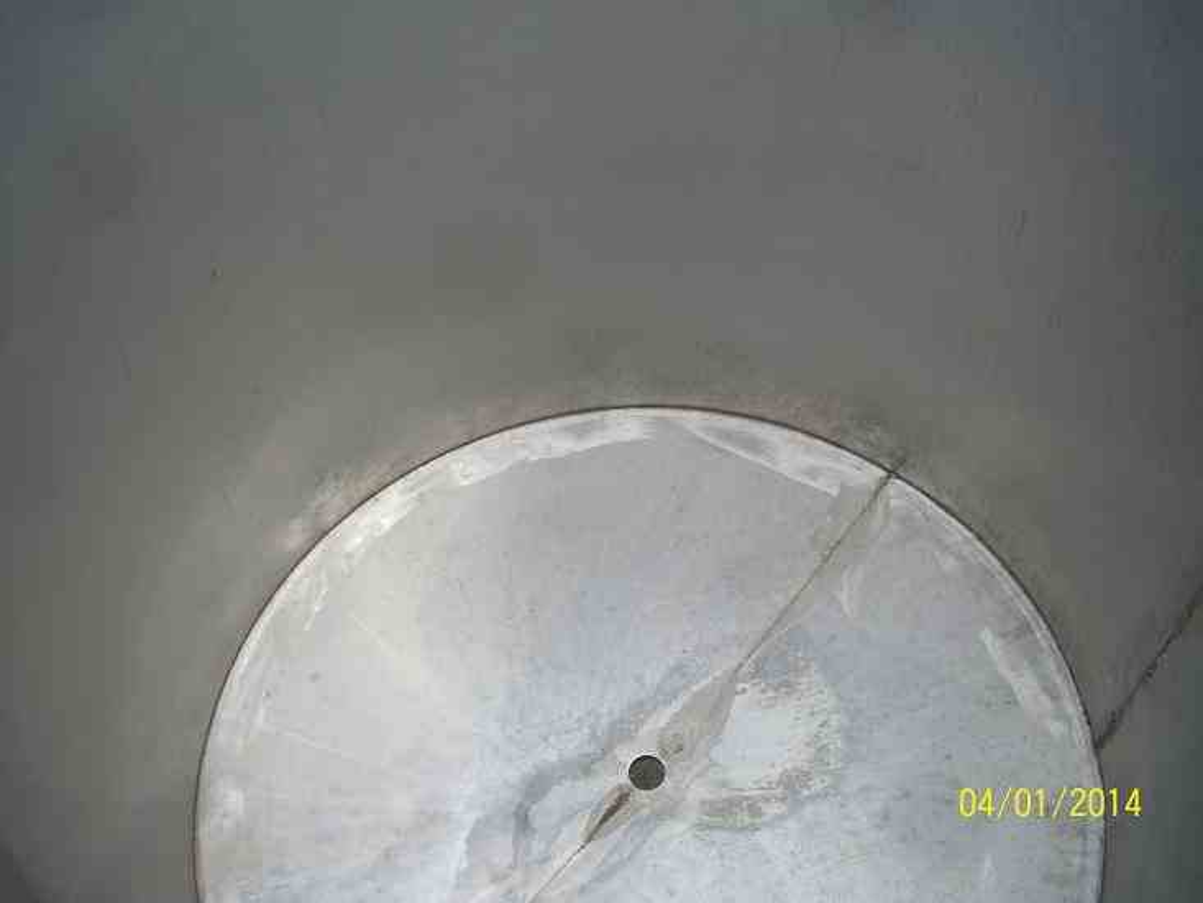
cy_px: 452
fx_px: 1217
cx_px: 602
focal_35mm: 35
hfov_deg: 52.6
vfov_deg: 40.7
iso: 80
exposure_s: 1/640
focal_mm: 6.3
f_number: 3.1
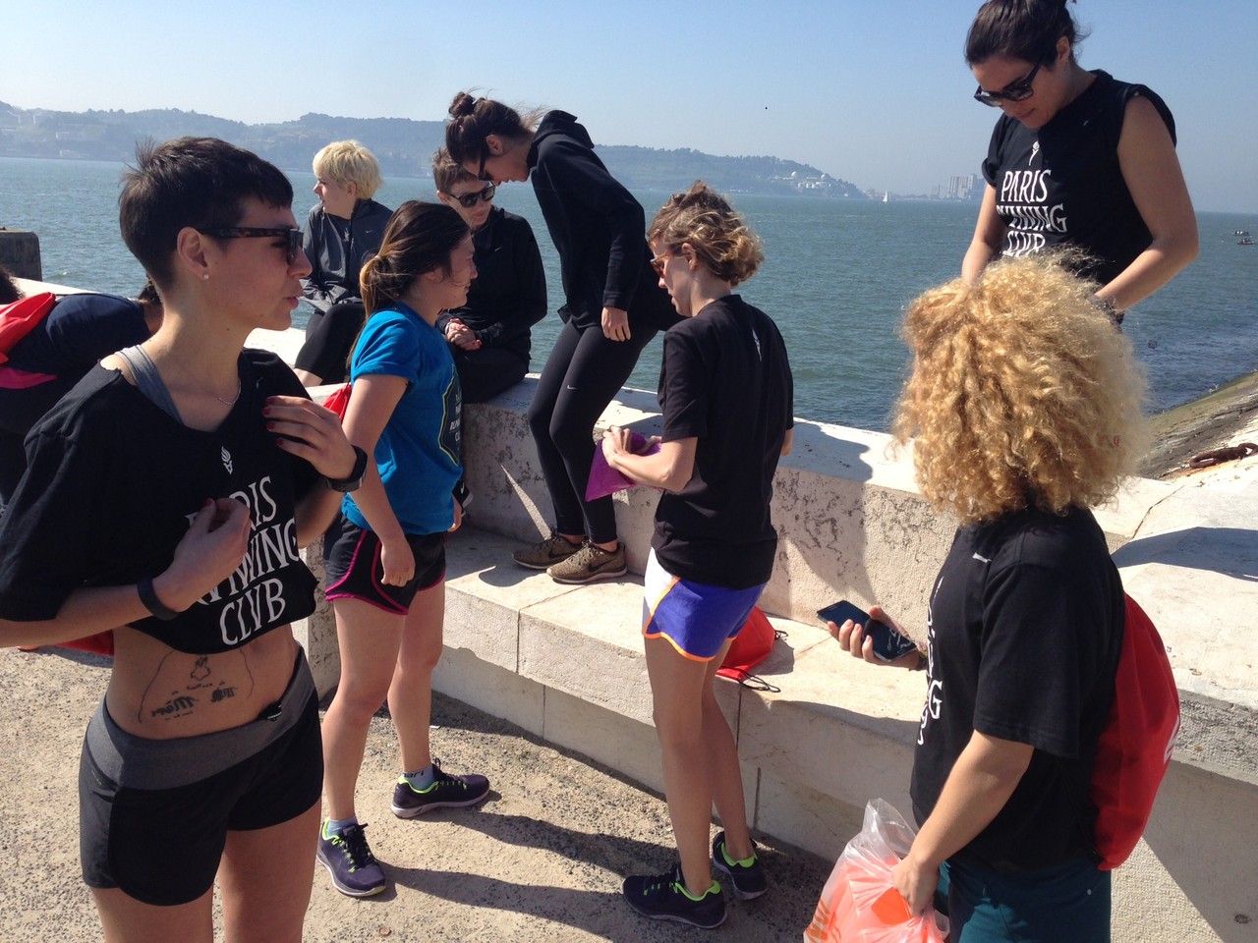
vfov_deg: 42.9
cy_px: 472
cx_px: 629
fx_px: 1199
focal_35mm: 33
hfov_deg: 55.4
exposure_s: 1/1506
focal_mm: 4.12
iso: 50
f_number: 2.4
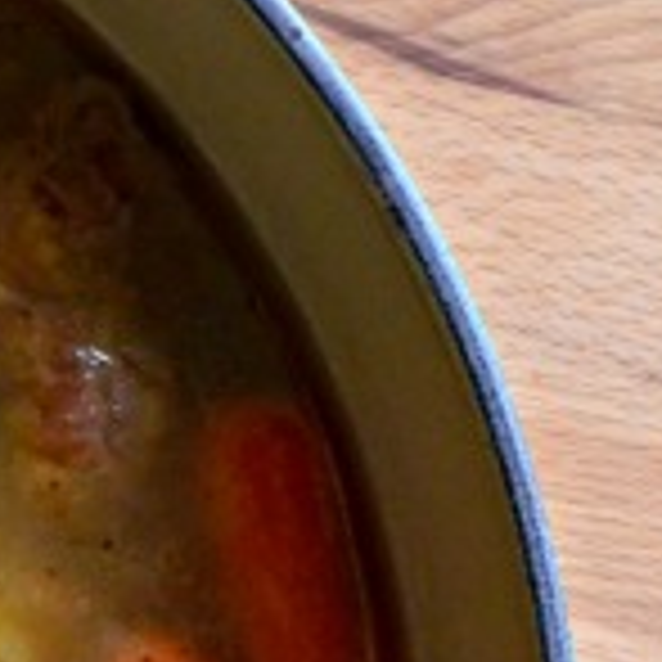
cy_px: 817
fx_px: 2705
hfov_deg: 12.9
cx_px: -450
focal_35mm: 125
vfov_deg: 13.5
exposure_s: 1/20
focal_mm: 24
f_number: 11
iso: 4000
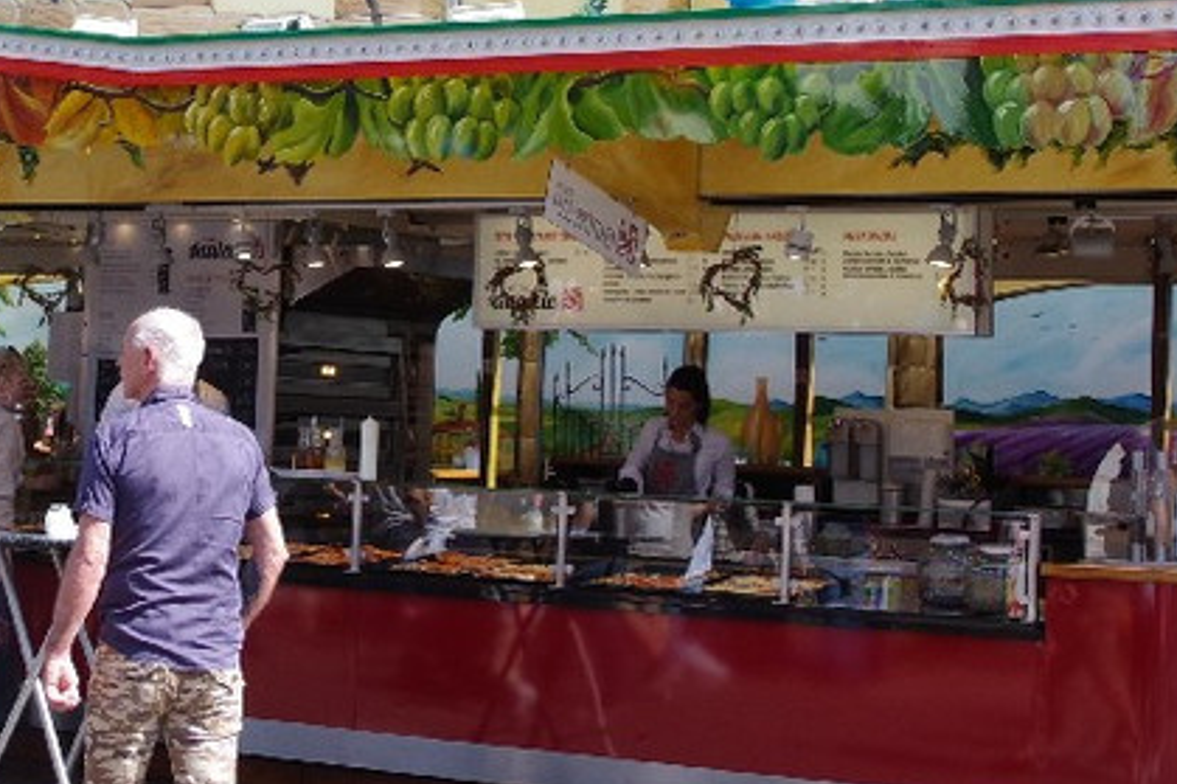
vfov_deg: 15.7
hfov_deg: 23.4
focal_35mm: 86
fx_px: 2810
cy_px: 115
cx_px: 298
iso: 400
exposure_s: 1/400
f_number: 8
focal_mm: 20
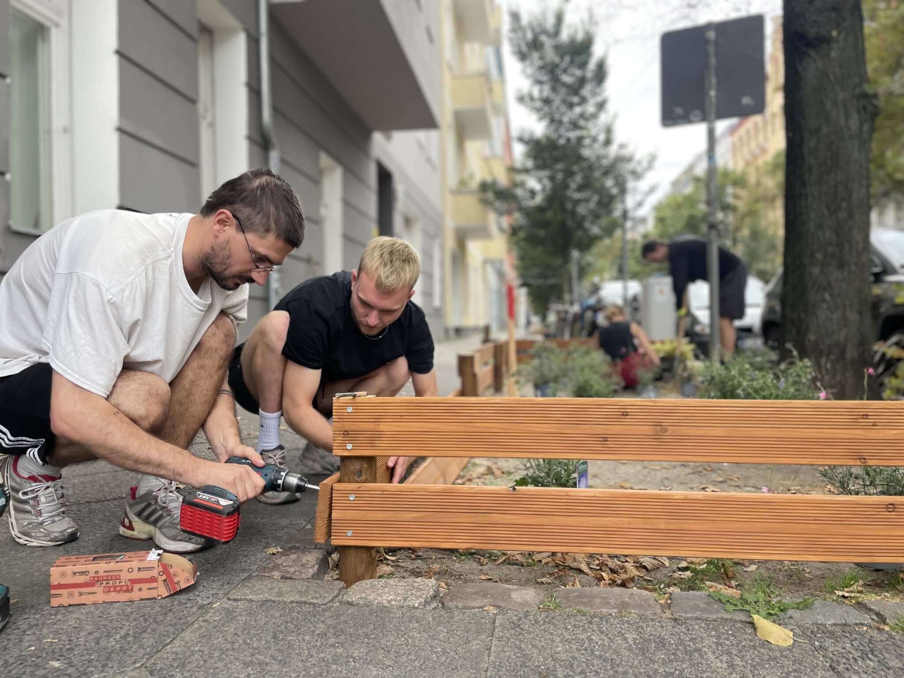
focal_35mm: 26
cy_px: 339
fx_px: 679
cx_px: 452
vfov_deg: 53.1
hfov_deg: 67.3
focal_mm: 4.2
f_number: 1.6
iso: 50
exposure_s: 1/330
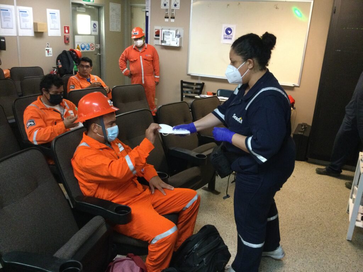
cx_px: 182
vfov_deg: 45.4
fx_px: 325
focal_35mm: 31
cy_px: 136
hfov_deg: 58.4
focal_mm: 3.3
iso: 200
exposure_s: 1/30
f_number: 2.4
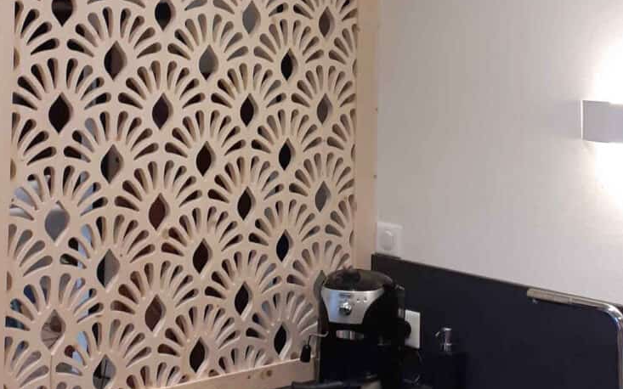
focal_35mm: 60
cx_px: 296
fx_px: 1019
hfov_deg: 34.0
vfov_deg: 21.3
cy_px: 73
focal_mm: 3.6
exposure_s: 1/50
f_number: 1.9
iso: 200
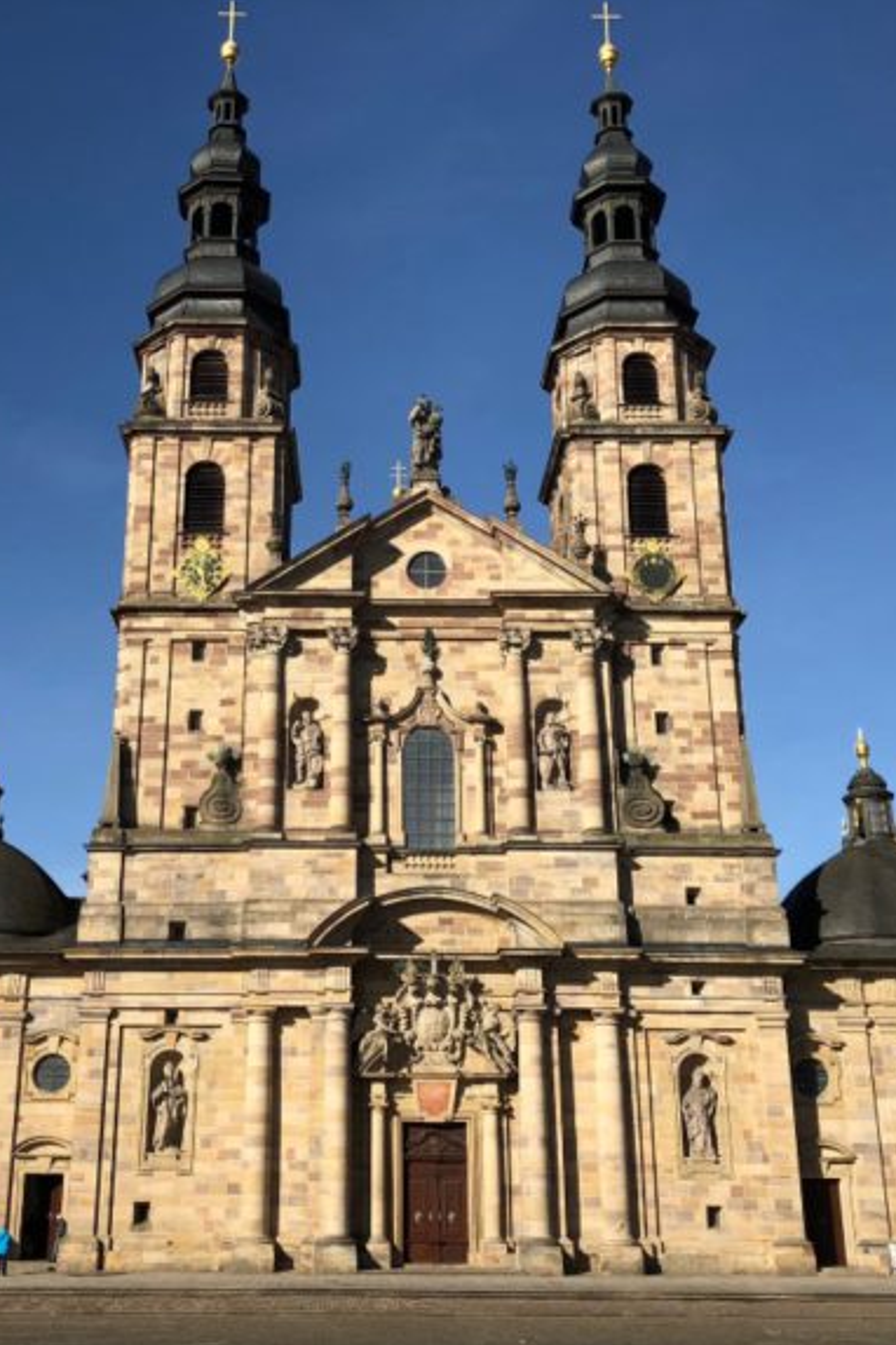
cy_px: 671
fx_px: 1456
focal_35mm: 39
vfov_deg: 49.6
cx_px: 387
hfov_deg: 34.2
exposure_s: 1/2288
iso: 20
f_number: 1.8
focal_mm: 3.99
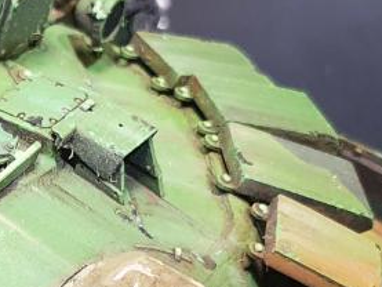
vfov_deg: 12.1
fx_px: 1325
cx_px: -182
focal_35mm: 120
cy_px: 341
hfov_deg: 15.2
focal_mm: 4.32
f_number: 2.4
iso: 160
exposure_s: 1/40
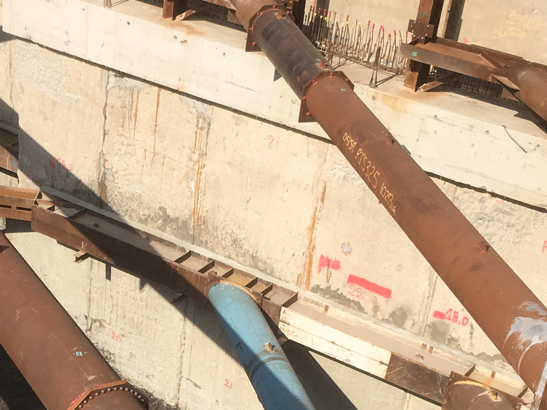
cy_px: 376
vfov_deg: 18.1
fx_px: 1264
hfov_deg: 23.8
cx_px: 64
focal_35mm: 80
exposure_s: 1/1748
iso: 25
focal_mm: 4.15
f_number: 2.2
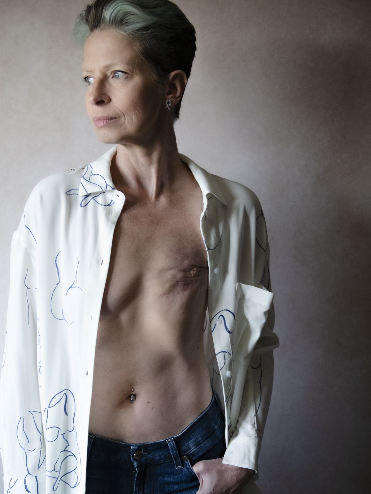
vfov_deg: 30.7
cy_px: 273
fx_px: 900
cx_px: 134
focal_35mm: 63
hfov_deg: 23.2
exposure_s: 1/640
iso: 1000
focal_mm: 40
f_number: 2.8
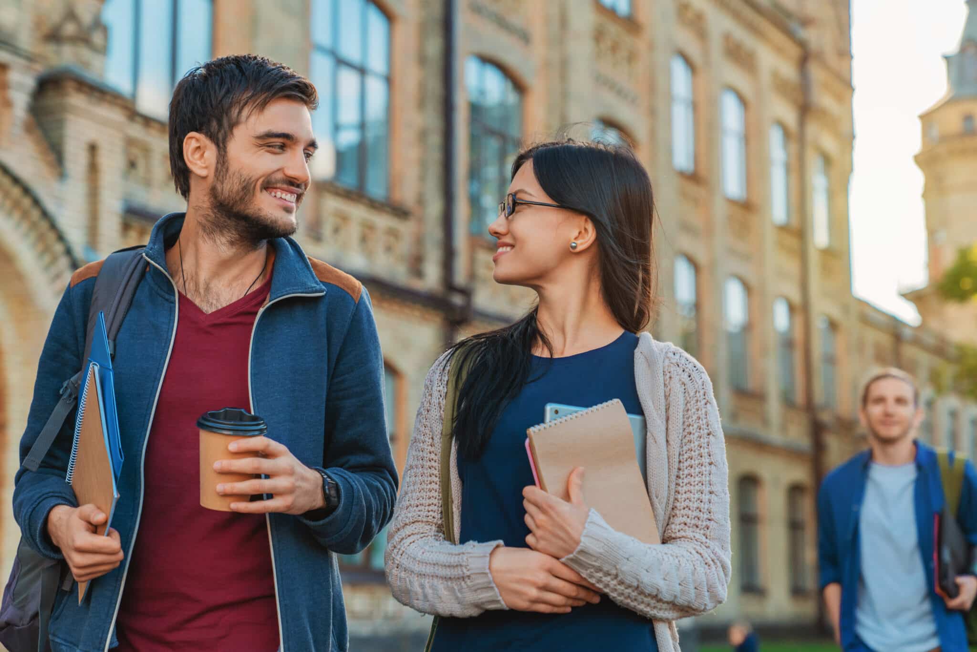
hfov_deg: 29.7
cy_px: 326
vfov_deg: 20.0
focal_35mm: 68
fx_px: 1846
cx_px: 488
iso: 640
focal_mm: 68
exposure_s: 1/800
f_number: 3.5
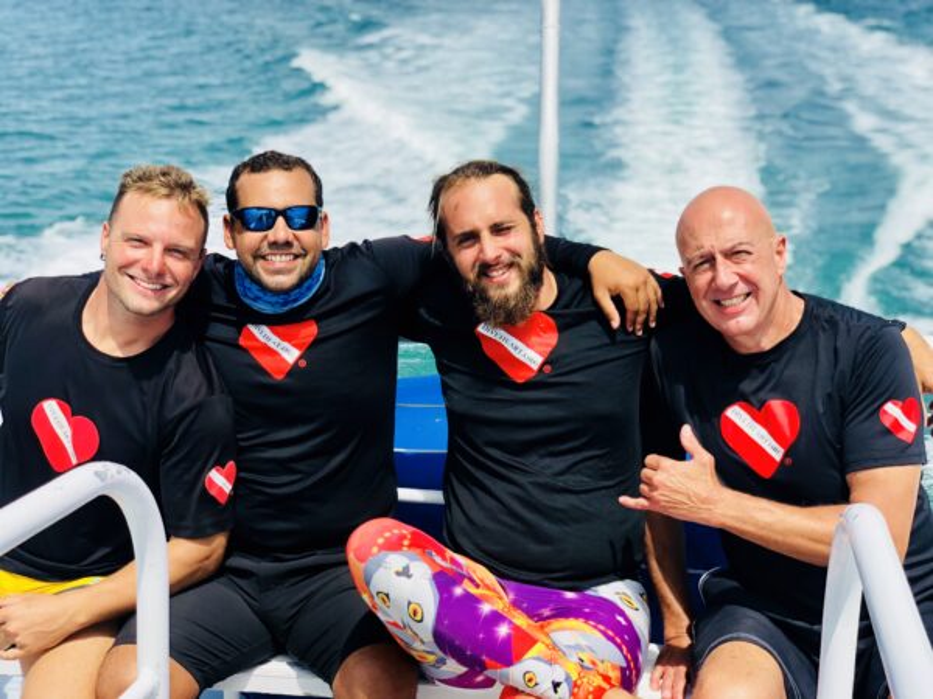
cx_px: 466
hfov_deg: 36.8
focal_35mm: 52
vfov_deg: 28.0
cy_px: 350
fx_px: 1402
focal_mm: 6
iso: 16
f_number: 2.4
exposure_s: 1/800
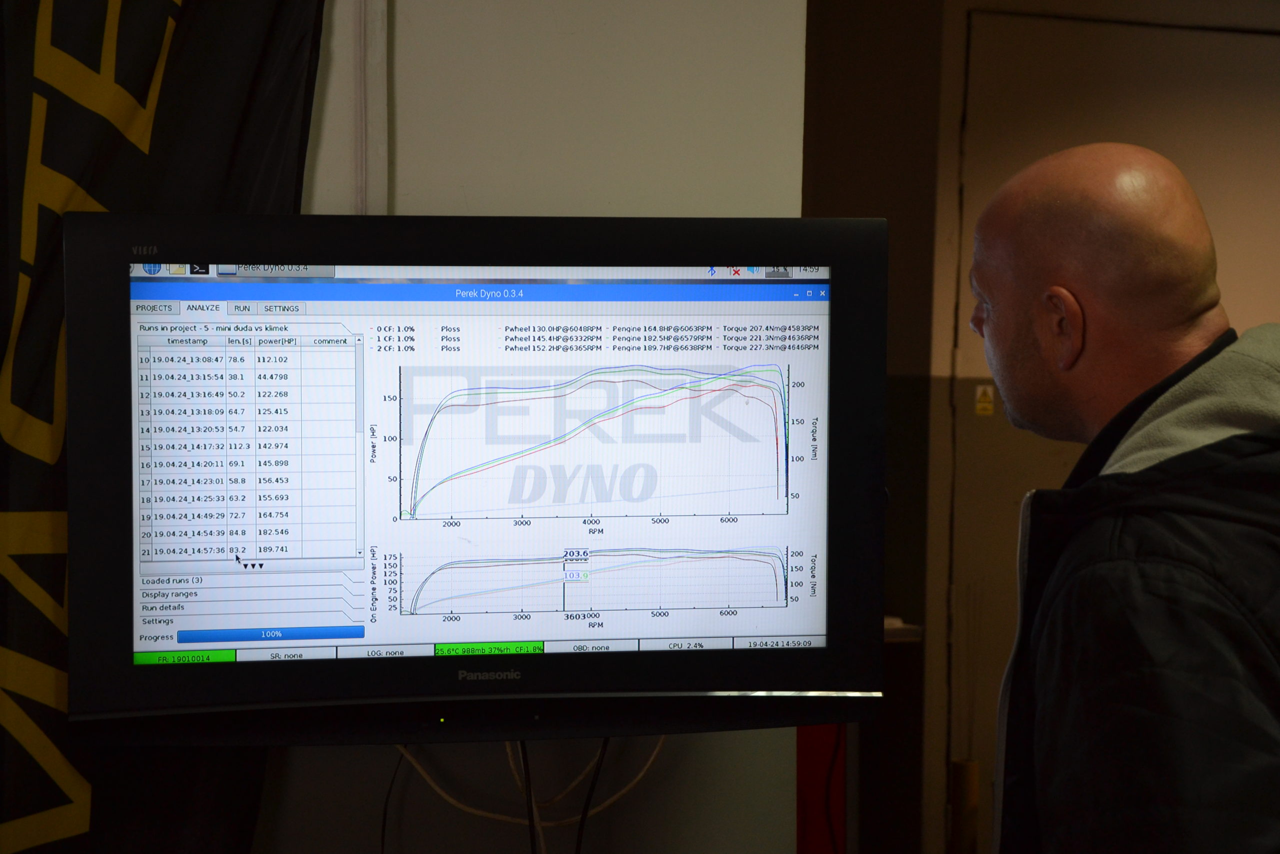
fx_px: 2560
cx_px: 640
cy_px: 427
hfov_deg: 28.1
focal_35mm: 72
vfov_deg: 18.9
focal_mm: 48
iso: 560
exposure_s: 1/60
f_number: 4.8
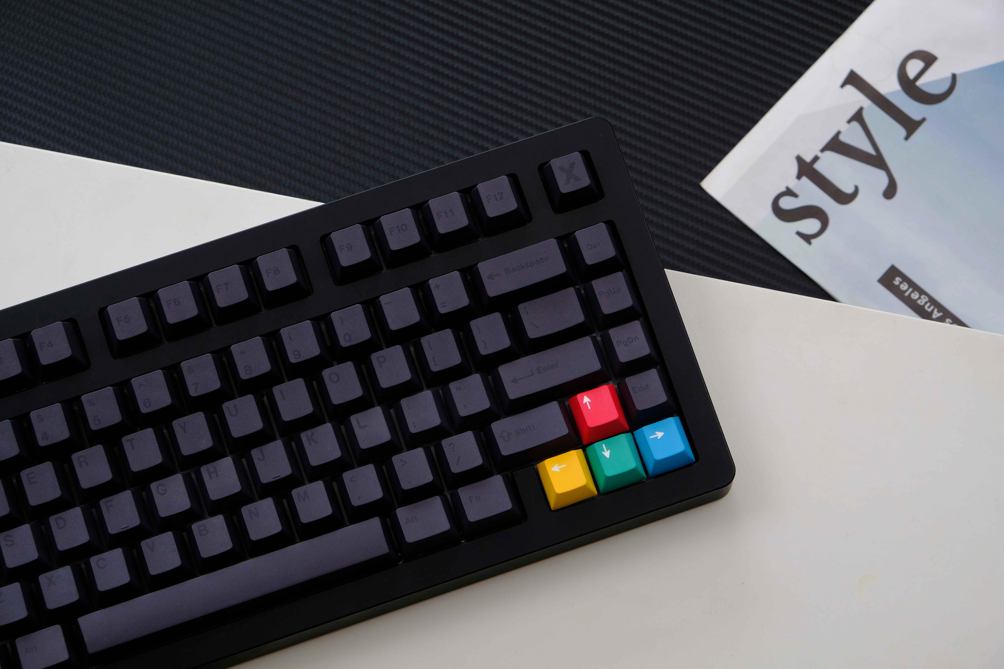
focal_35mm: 83
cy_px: 334
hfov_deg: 24.5
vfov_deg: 16.5
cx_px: 502
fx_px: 2315
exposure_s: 1/60
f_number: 8
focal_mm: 55
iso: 640
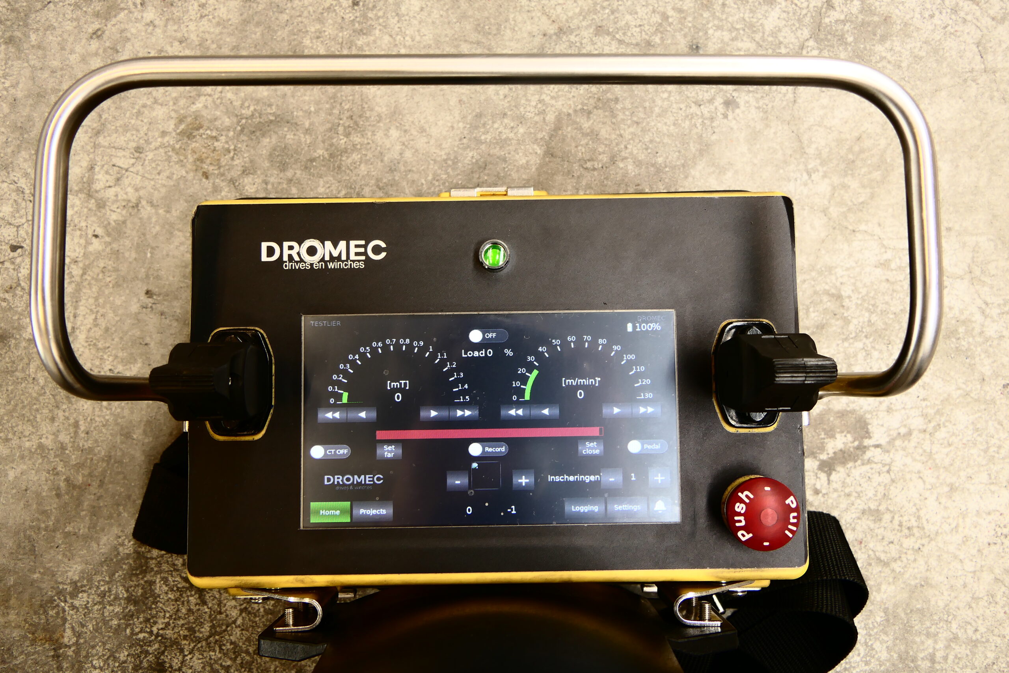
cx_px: 504
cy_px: 336
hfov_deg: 69.4
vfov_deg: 49.6
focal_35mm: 26
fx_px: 729
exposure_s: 1/30
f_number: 3.4
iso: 200
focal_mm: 9.6
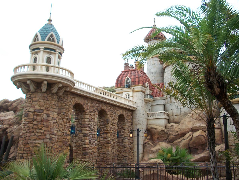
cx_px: 120
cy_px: 90
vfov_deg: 40.7
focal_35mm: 35
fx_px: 242
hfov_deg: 52.6
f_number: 3.1
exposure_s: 1/200
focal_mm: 6.3
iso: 80
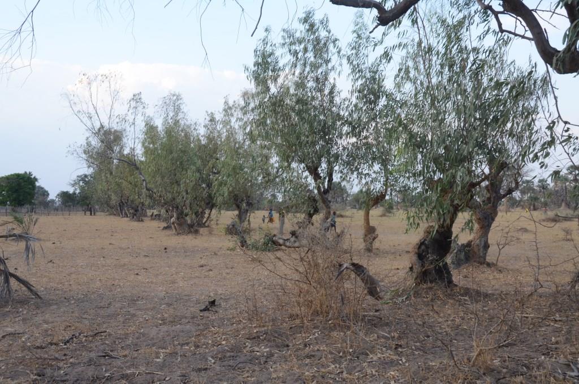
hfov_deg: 45.0
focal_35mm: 44
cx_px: 290
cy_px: 192
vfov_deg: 30.7
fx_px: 698
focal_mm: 29
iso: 800
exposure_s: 1/400
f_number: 10
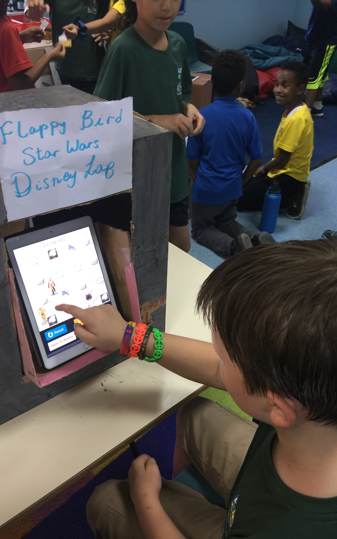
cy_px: 270
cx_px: 161
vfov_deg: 61.2
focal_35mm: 31
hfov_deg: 40.6
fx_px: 456
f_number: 2.2
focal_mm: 4.15
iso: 50
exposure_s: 1/17
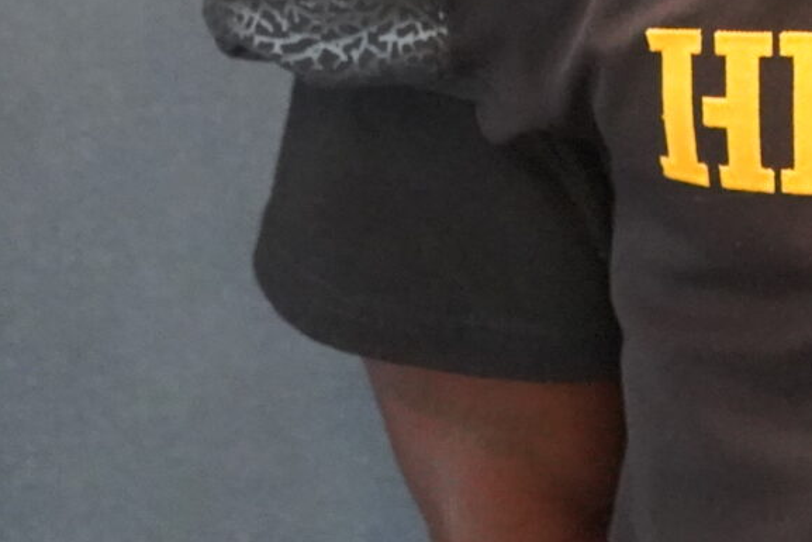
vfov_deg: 7.6
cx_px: 1079
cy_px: -519
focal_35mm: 173
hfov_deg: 11.5
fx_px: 3903
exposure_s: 1/30
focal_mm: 39
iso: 12800
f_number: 4
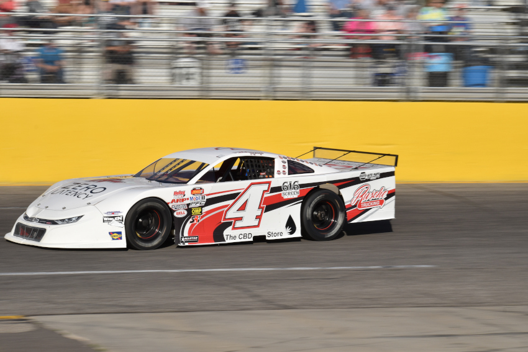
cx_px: 264
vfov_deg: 10.2
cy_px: 176
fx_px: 1980
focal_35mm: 135
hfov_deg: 15.2
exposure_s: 1/250
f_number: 20
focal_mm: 90
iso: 200
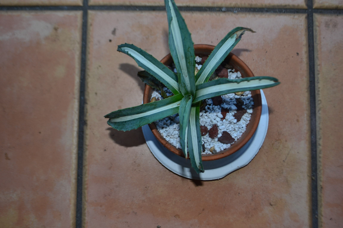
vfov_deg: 34.2
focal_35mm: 39
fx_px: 372
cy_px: 114
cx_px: 172
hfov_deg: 49.6
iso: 400
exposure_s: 1/60
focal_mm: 26
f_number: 4.5
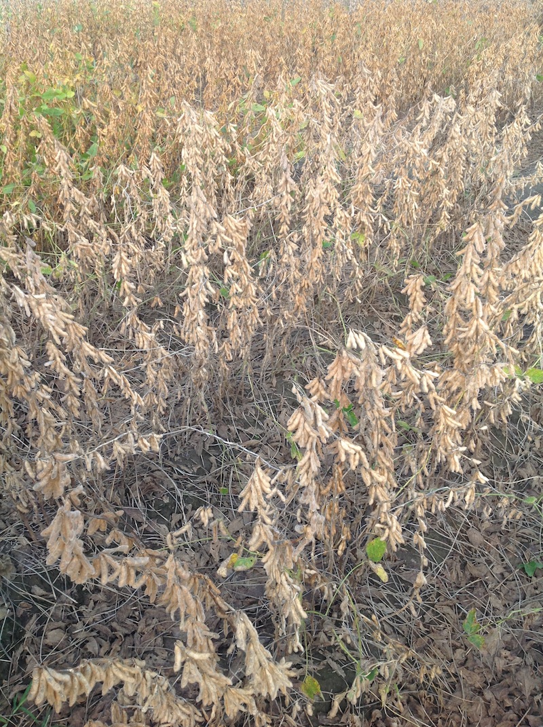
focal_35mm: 35
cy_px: 364
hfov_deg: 40.6
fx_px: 734
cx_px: 272
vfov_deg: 52.7
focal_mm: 4.28
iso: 50
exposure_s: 1/387
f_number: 2.4
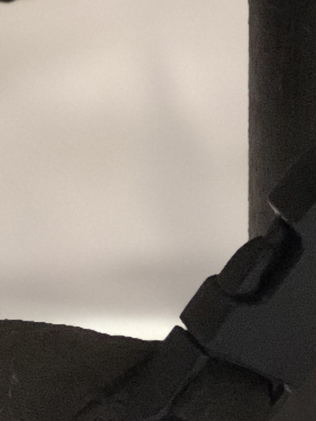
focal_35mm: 310
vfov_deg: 6.2
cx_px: 308
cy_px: -466
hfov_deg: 4.8
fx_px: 3772
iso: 250
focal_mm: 6.6
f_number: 2.8
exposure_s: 1/30
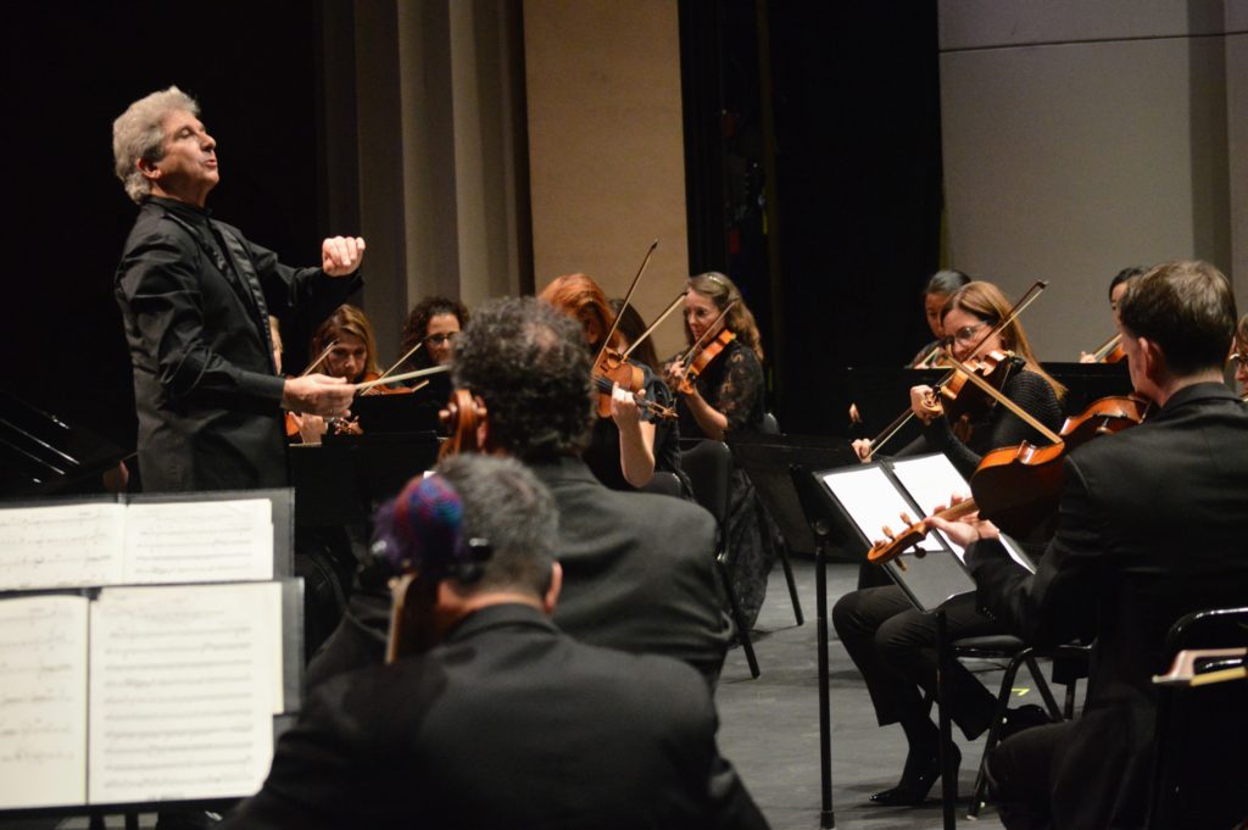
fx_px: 3377
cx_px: 624
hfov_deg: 20.9
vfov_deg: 14.0
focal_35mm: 98
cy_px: 415
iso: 3200
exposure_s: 1/125
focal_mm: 65
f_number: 4.2
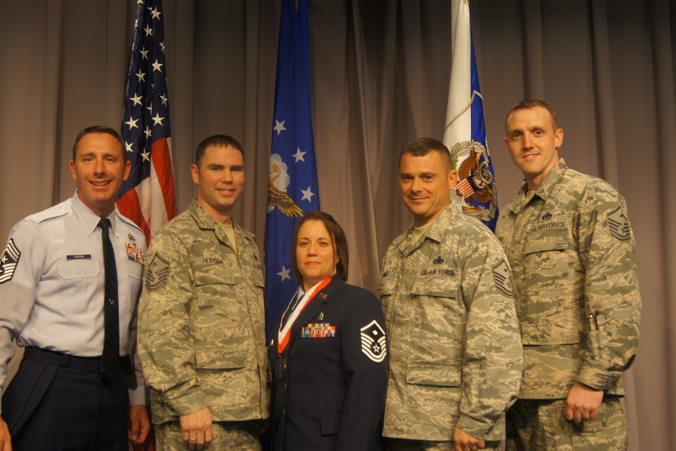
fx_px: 864
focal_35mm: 46
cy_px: 223
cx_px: 334
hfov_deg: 42.7
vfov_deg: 29.3
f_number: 4.5
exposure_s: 1/50
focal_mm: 30
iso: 640
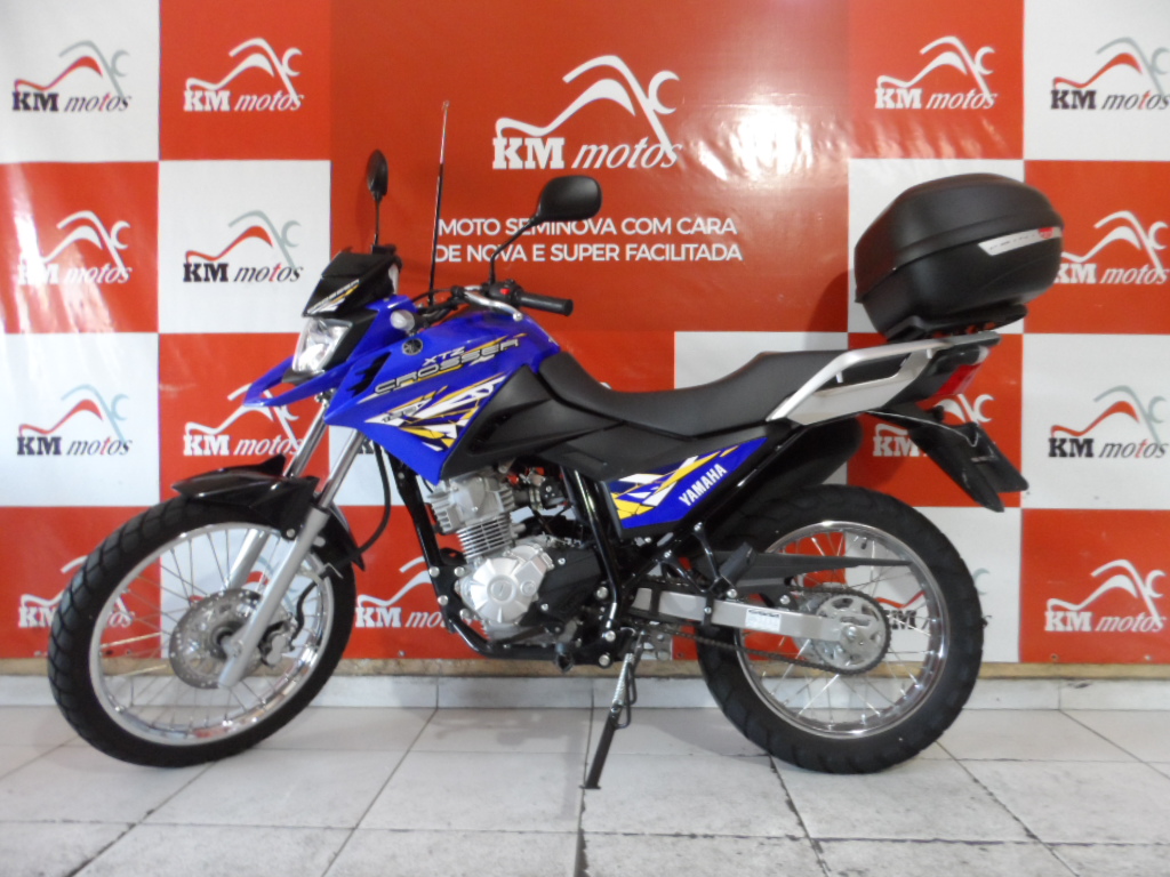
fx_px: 811
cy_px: 438
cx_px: 585
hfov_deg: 71.6
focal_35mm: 24
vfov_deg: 56.8
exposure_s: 1/30
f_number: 3.2
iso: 320
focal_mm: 4
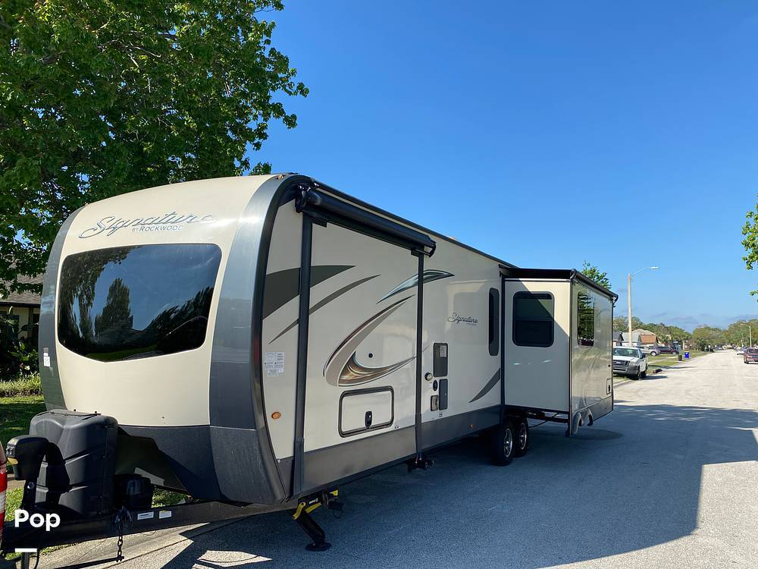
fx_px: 569
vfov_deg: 53.1
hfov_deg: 67.3
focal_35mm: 26
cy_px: 284
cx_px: 379
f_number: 1.8
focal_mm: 4.25
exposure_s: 1/1996
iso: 32
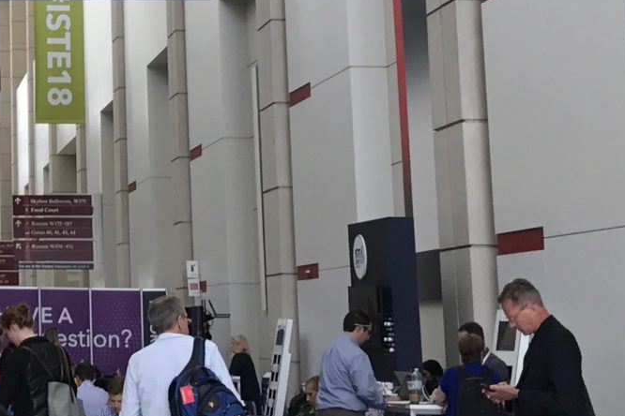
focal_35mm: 112
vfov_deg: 12.0
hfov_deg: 17.3
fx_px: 1944
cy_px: -80
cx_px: -165
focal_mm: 3.99
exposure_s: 1/60
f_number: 1.8
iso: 25
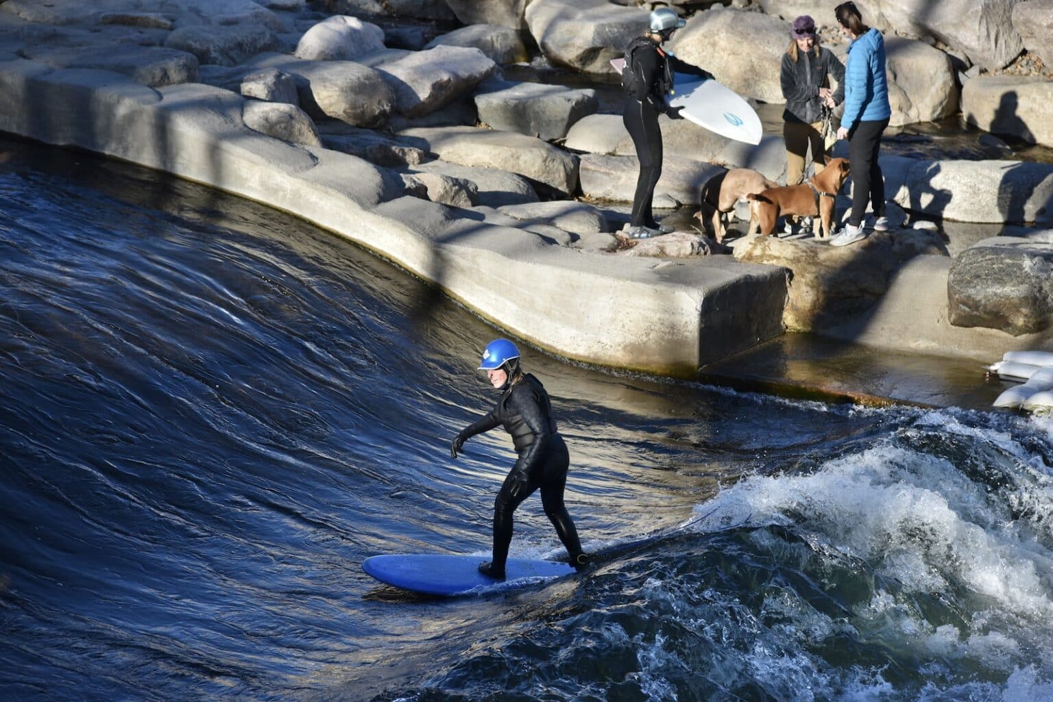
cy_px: 351
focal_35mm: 120
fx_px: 3511
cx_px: 526
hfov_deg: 17.1
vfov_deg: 11.4
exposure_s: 1/4000
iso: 640
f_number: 4
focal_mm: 120
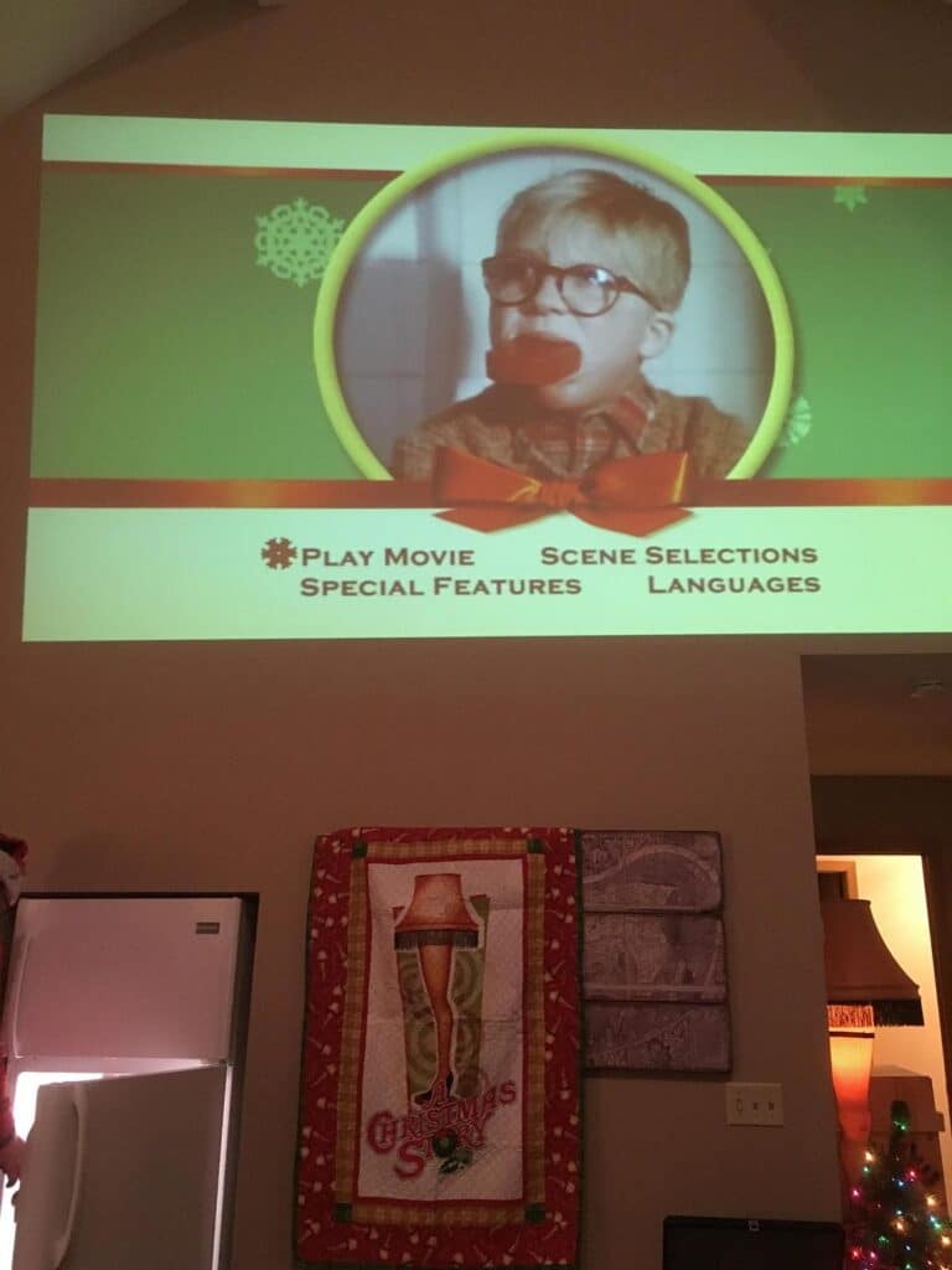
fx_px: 1063
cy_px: 635
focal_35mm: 29
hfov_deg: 48.2
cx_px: 476
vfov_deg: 61.7
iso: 250
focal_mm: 4.15
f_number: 2.2
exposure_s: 1/15
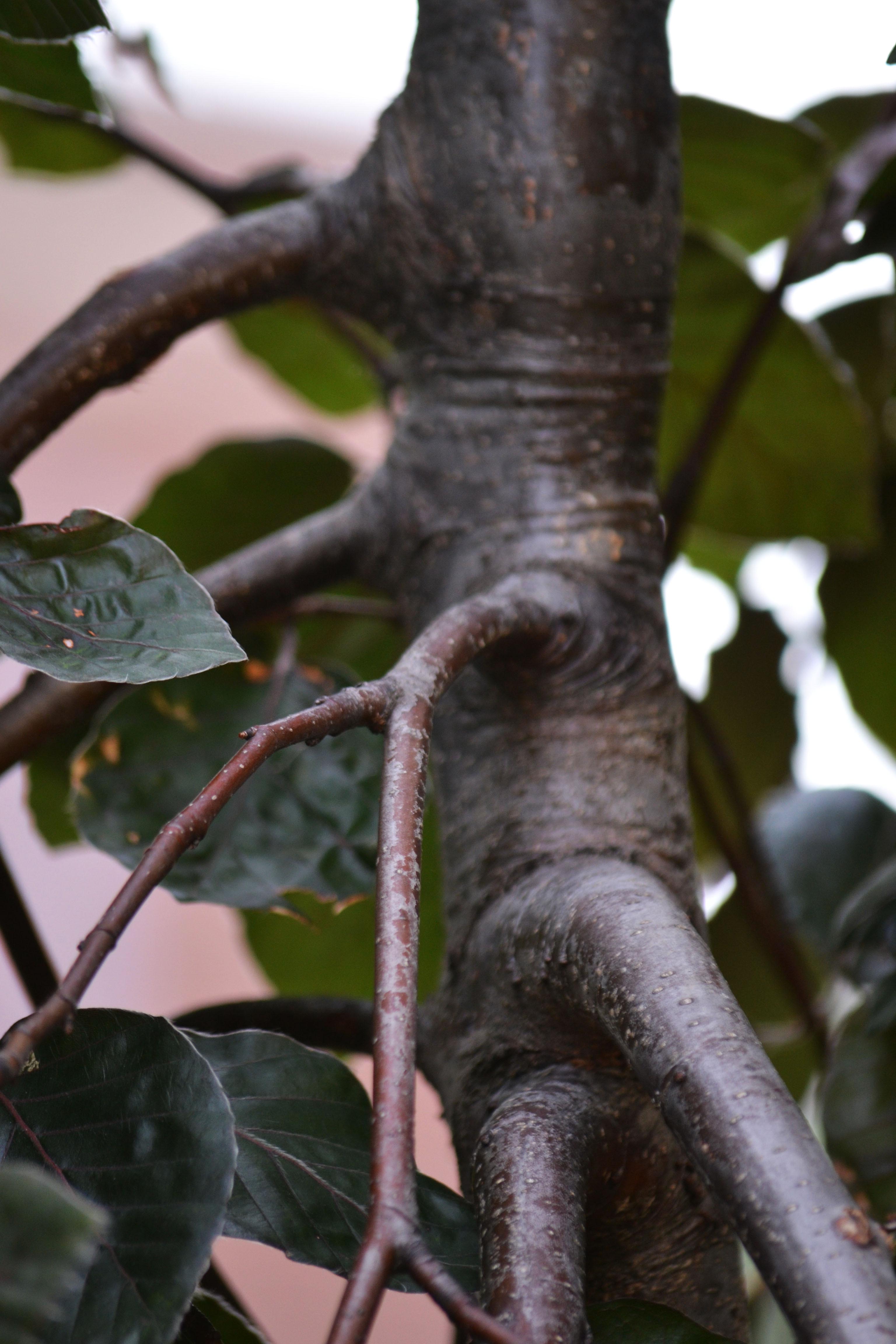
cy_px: 672
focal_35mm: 300
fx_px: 11199
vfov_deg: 6.9
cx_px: 448
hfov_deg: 4.6
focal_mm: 200
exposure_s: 1/125
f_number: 5.6
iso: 400
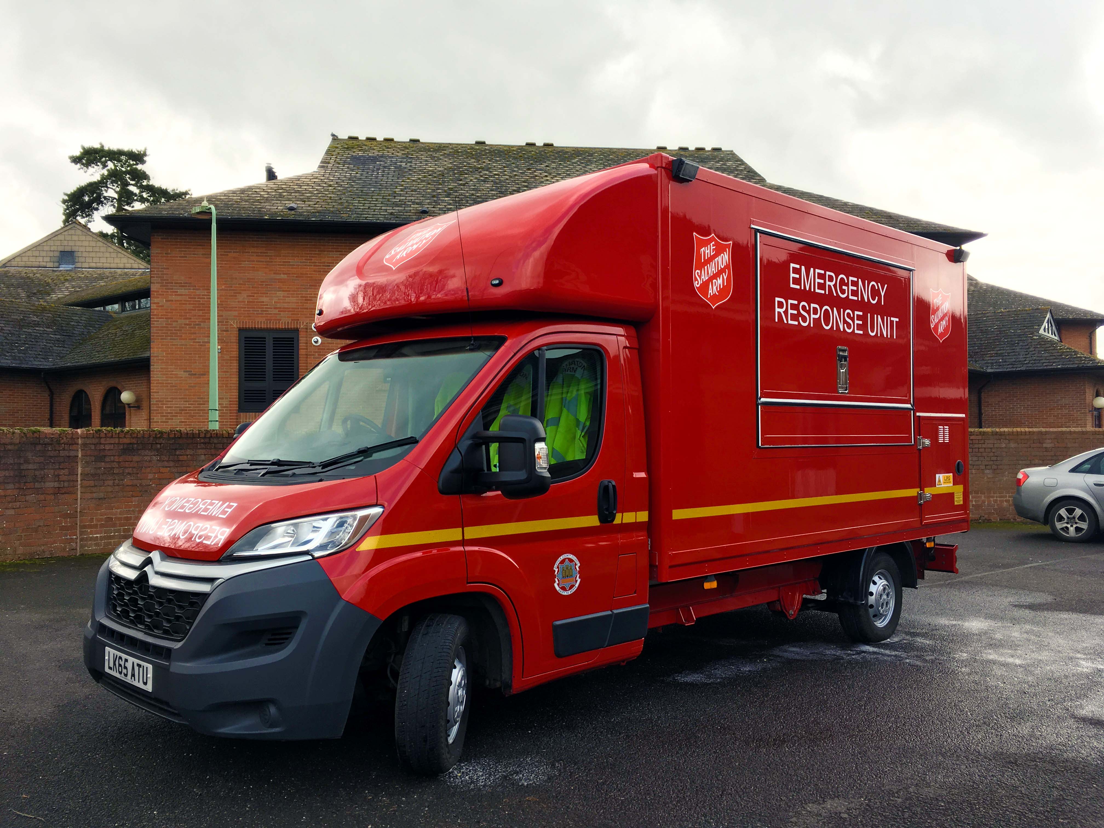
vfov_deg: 48.2
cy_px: 414
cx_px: 552
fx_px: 925
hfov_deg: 61.7
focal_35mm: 29
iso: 25
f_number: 2.2
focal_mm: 4.15
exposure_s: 1/418
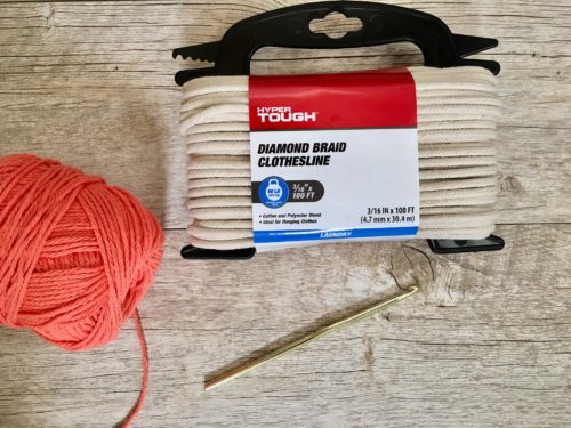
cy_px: 214
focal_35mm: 29
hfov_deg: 61.7
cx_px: 286
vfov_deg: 48.2
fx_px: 478
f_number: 2.2
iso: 25
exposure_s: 1/30
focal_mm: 4.15
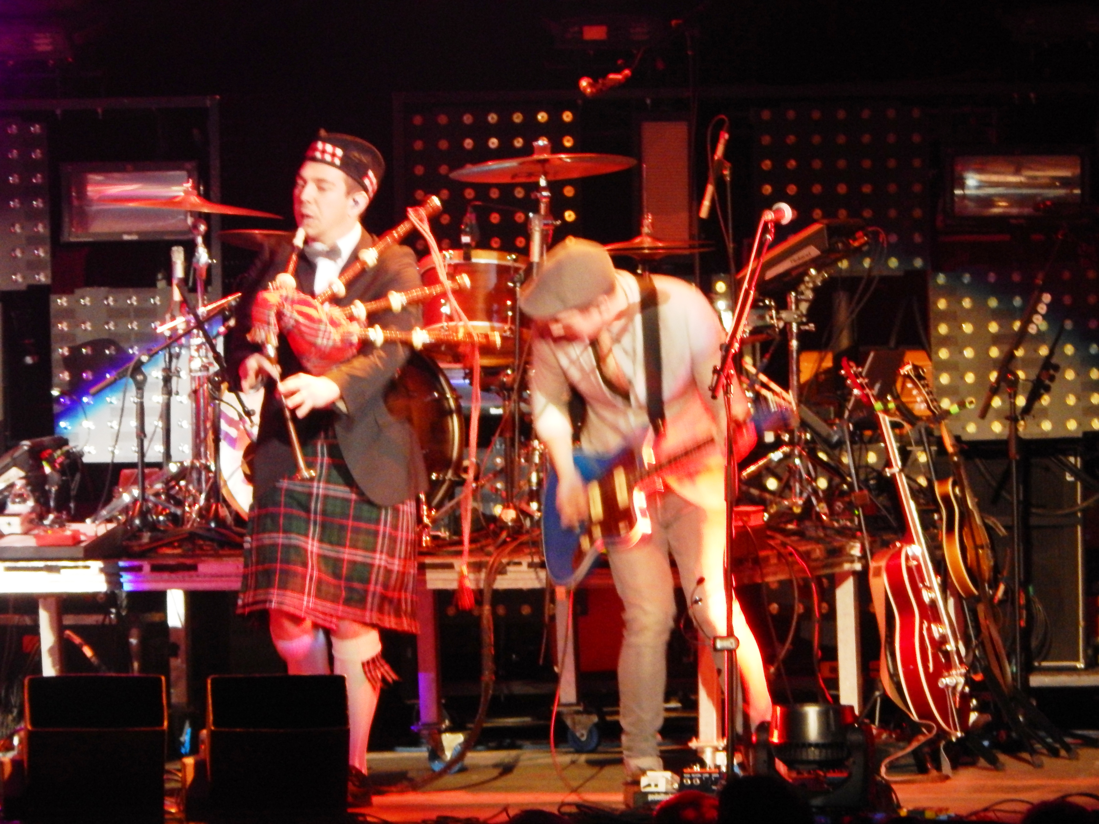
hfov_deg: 4.0
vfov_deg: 3.0
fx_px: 15811
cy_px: 412
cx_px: 550
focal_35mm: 498
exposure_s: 1/20
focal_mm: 88.6
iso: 800
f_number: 5.8
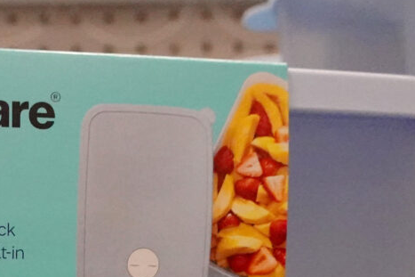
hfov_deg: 23.8
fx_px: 910
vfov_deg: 15.8
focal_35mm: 79
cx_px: -60
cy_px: 418
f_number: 2.8
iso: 2500
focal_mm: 9
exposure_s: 1/640
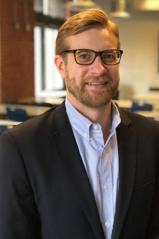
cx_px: 85
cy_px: 120
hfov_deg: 22.6
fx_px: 397
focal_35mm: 60
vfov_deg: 33.4
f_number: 2.8
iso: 640
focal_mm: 6.6
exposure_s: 1/60
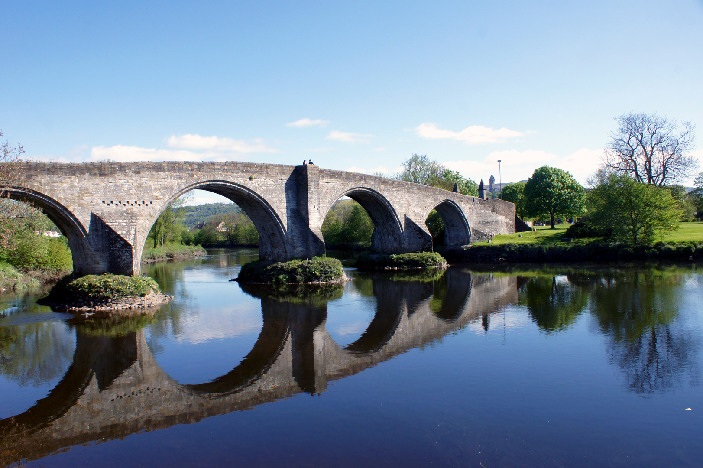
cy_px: 234
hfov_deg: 67.4
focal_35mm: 27
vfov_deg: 47.9
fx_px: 527
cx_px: 352
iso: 200
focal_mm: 18
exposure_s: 1/200
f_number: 10
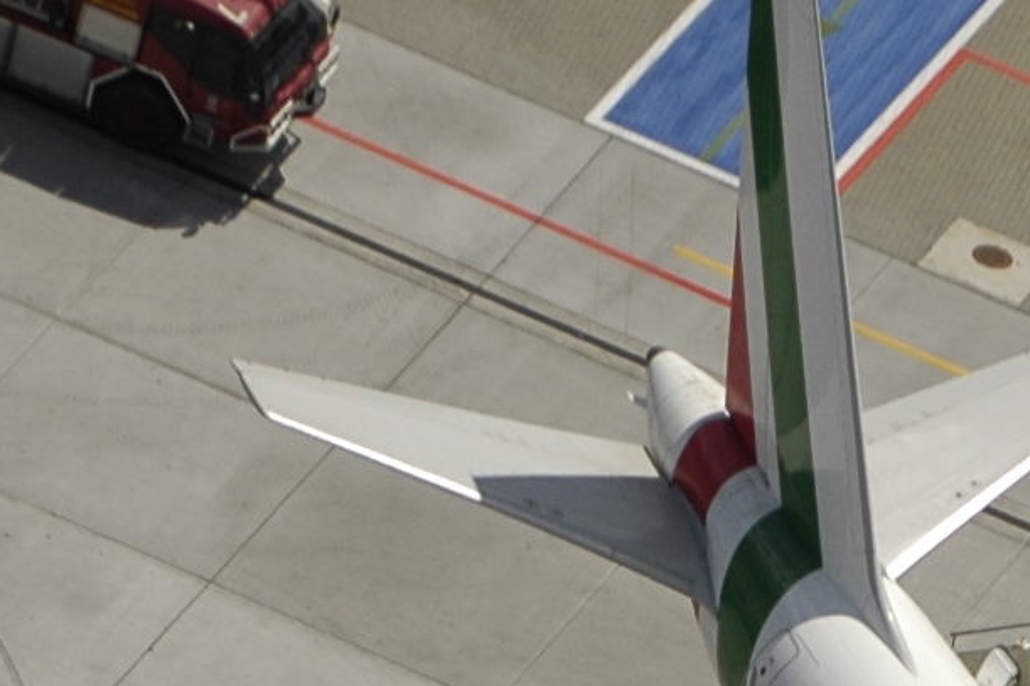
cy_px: 1429
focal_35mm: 922
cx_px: 1087
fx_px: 26384
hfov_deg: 2.2
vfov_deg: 1.5
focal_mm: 125
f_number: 2.8
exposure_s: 1/8000
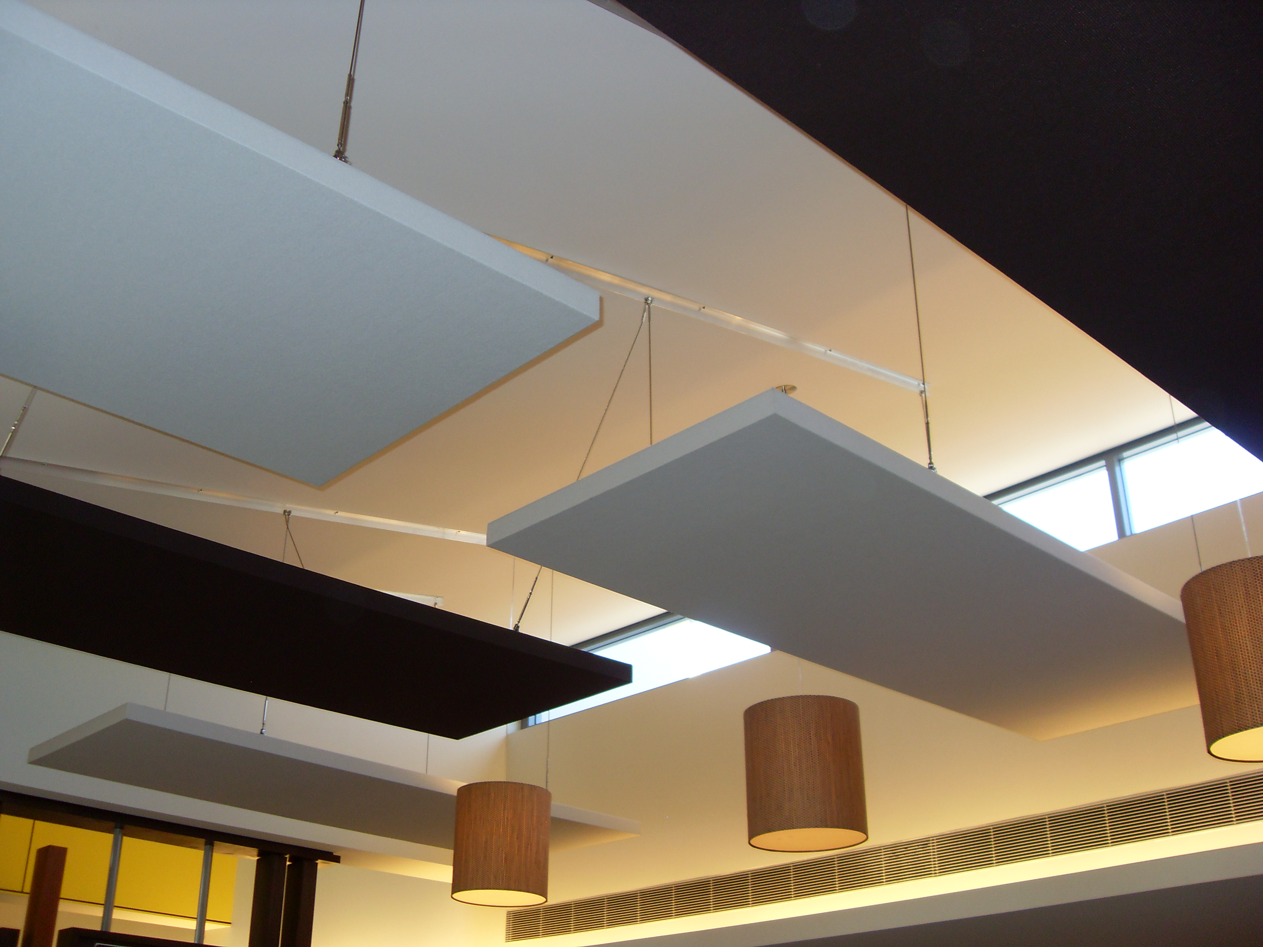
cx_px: 632
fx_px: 1277
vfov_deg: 40.7
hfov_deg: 52.6
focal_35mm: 35
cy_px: 474
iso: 100
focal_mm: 6.3
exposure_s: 1/45
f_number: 2.8
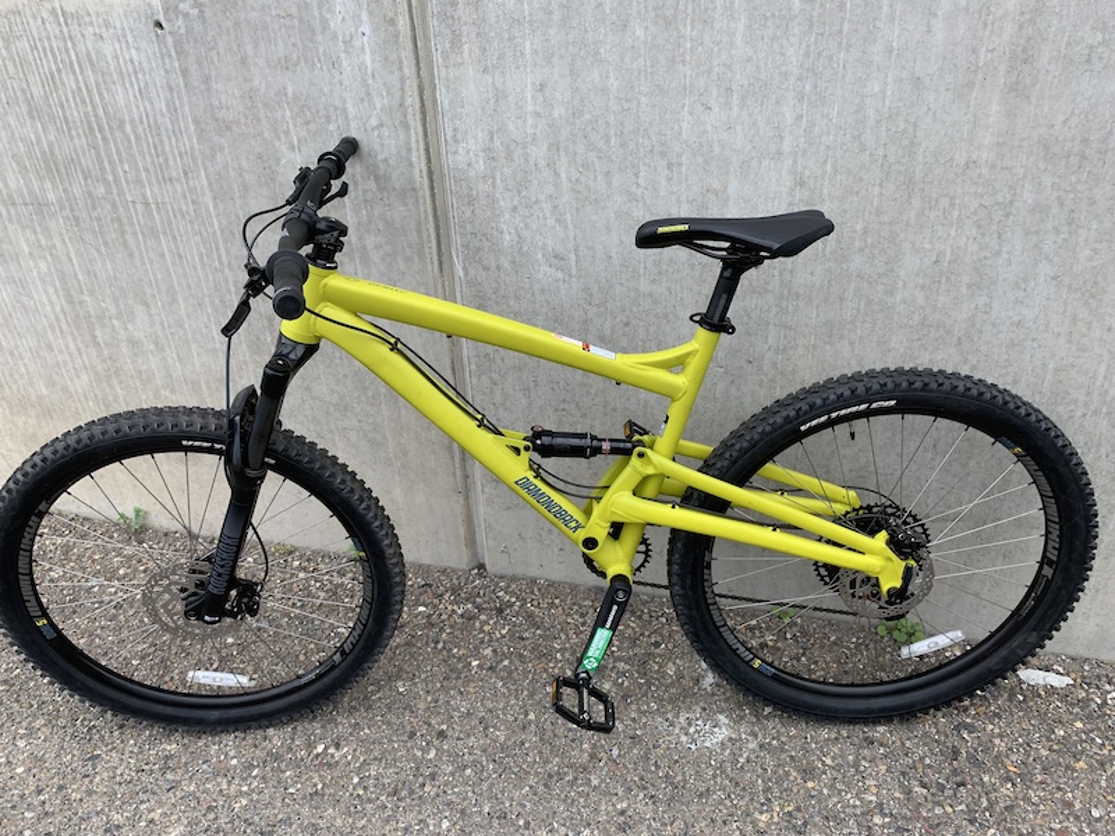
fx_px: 837
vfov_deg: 53.1
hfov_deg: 67.3
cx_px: 558
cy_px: 418
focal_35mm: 26
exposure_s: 1/531
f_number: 1.8
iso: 25
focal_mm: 4.25
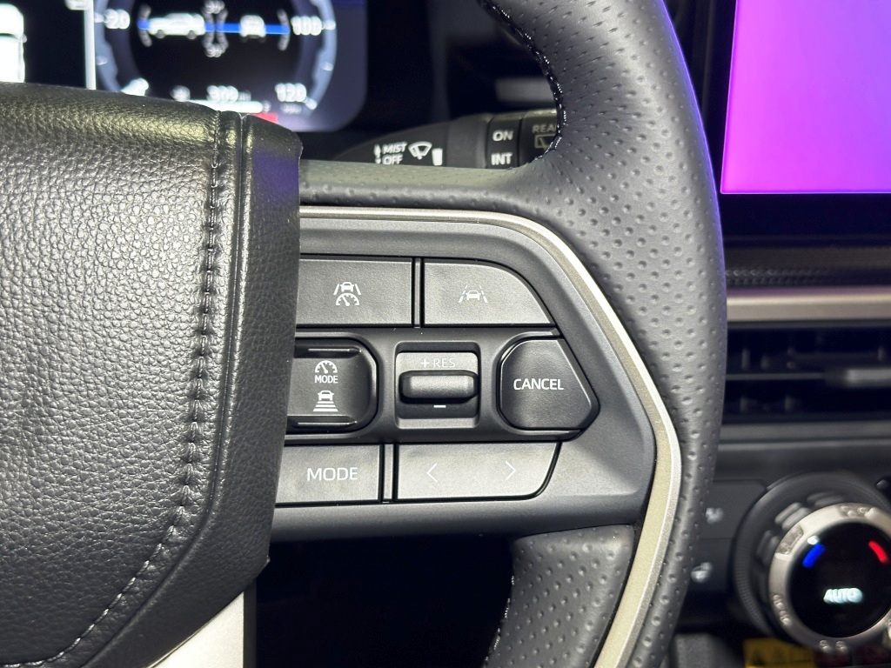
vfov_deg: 30.3
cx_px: 446
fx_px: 1235
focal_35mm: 48
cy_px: 334
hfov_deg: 39.7
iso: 320
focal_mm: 6.86
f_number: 1.78
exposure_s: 1/40
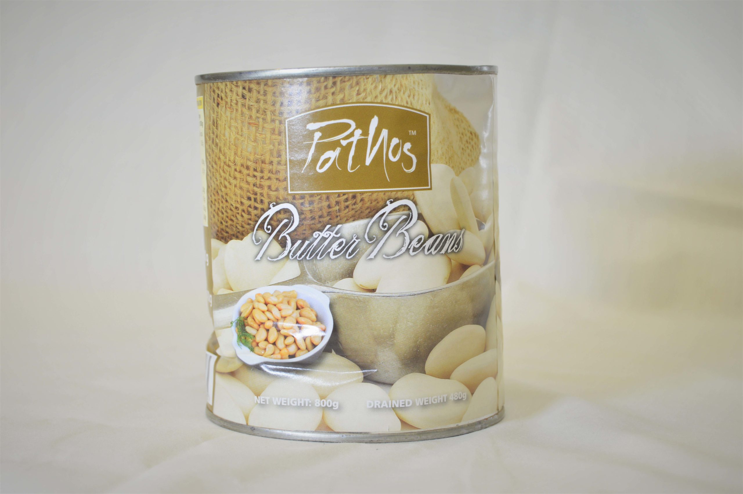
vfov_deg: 16.5
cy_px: 247
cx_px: 372
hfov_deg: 24.6
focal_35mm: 82
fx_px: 1701
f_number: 5.6
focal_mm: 55
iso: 100
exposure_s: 1/13
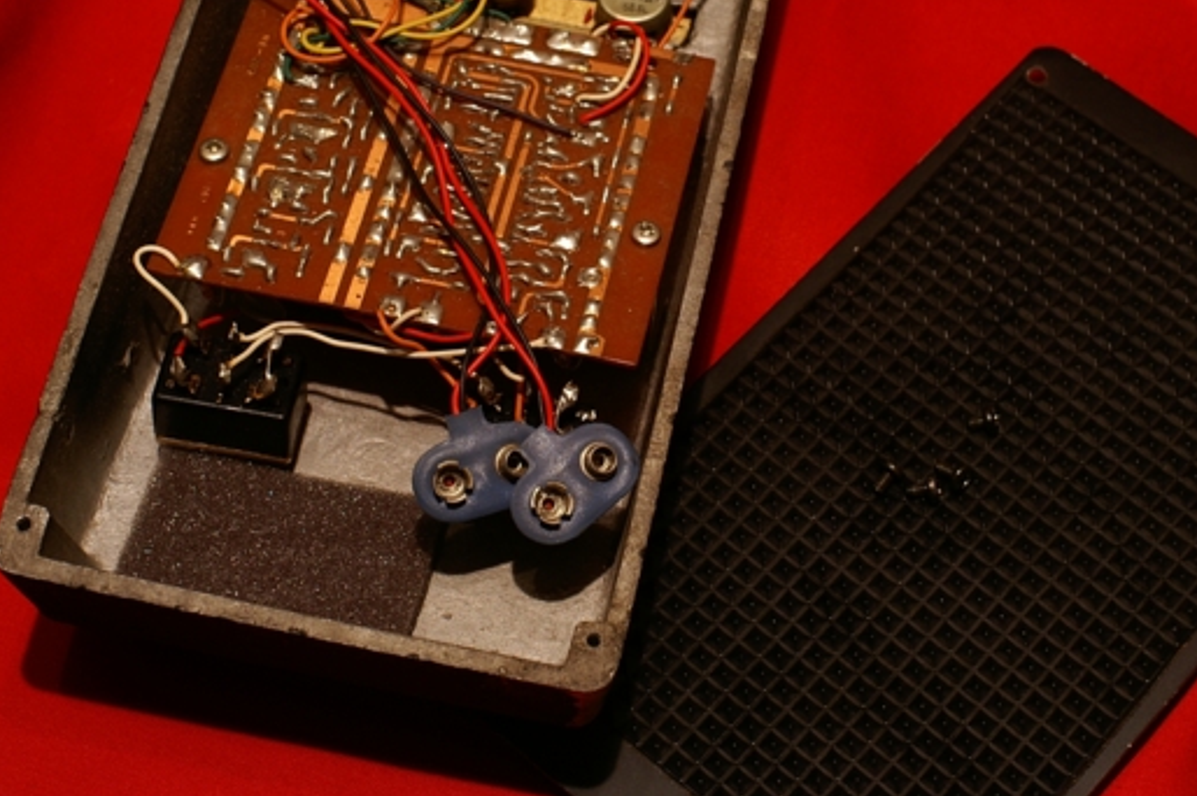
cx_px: 659
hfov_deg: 24.8
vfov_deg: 16.6
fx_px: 2717
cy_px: 235
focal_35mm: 82
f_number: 7.1
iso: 200
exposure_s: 1/1.67
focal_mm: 35
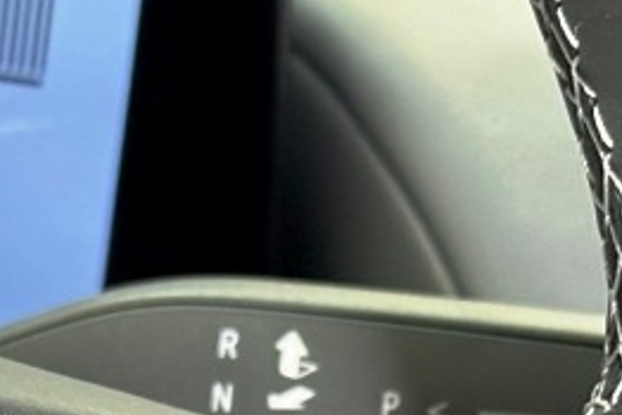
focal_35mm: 195
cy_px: 747
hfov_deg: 10.5
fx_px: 3371
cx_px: 283
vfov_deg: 6.9
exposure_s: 1/34
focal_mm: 6.86
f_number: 1.78
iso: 500
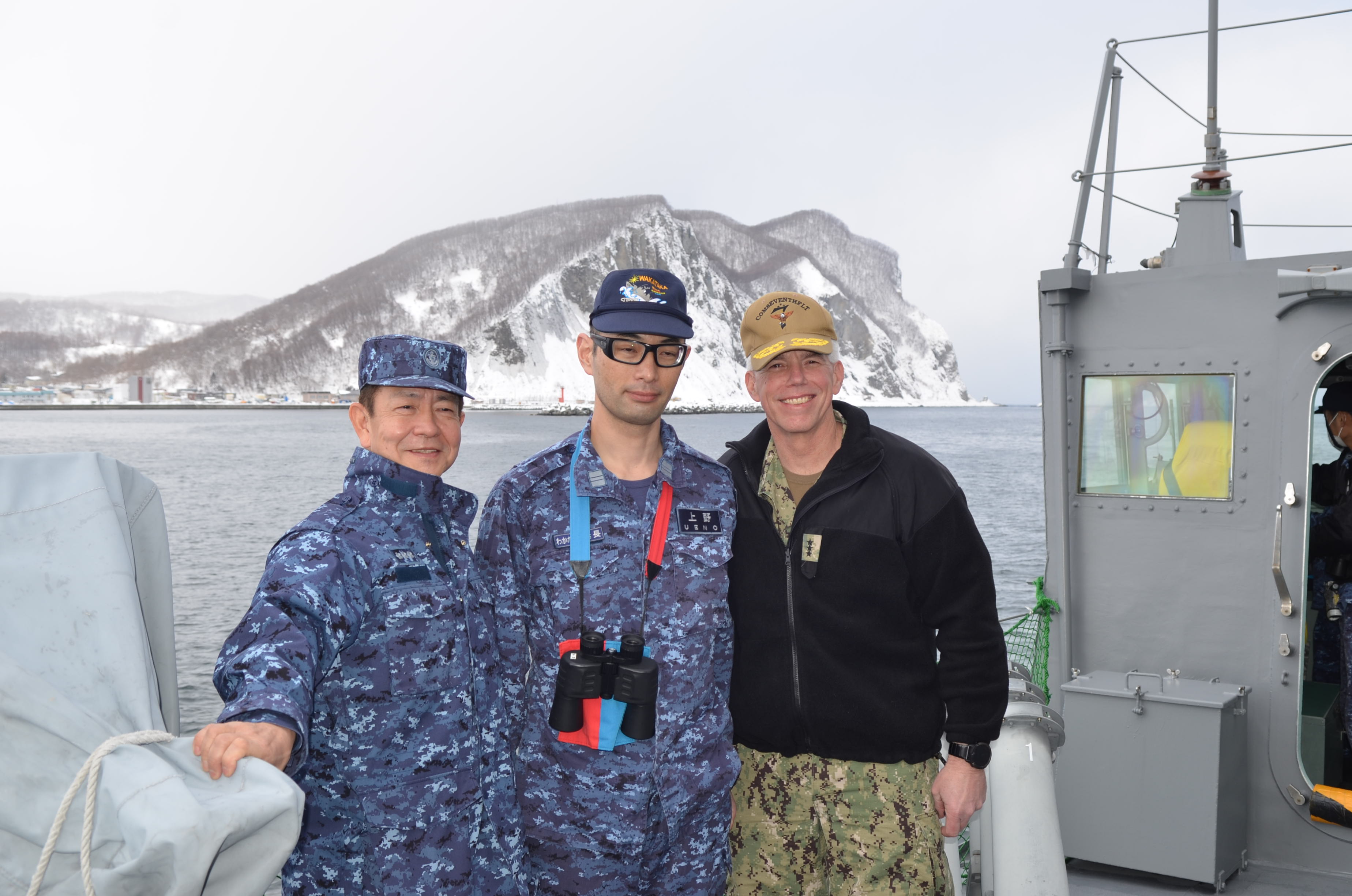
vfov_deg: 36.7
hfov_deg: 53.2
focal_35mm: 36
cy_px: 448
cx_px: 676
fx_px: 1349
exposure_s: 1/250
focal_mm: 24
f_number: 5.6
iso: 100
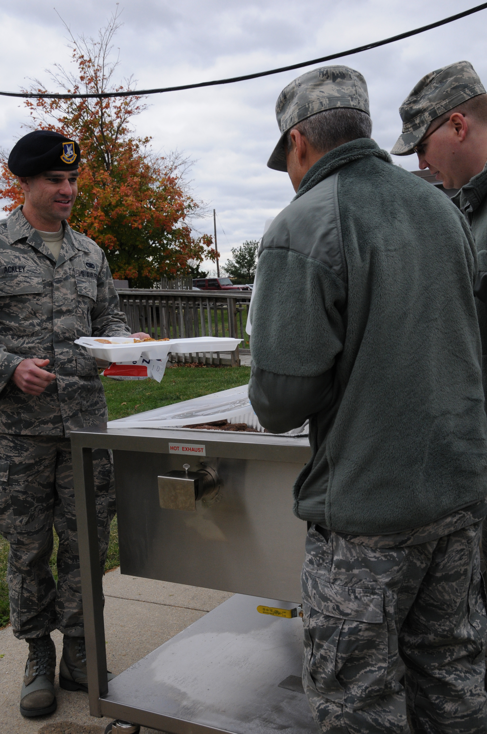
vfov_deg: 48.0
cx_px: 244
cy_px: 367
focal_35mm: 40
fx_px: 824
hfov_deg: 32.9
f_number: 10
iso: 500
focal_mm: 27
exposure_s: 1/400
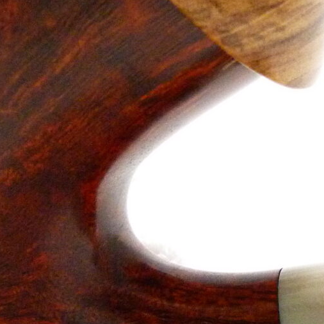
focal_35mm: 136
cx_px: 355
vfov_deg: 12.8
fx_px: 1440
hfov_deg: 12.6
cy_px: 126
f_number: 3.1
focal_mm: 6.8
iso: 400
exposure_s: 1/25
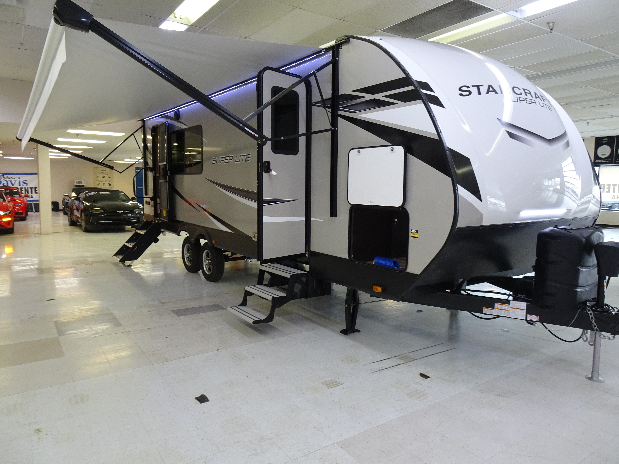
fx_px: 429
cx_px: 310
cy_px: 232
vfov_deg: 56.8
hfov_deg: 71.6
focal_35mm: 24
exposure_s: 1/30
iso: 125
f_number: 3.5
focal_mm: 4.1
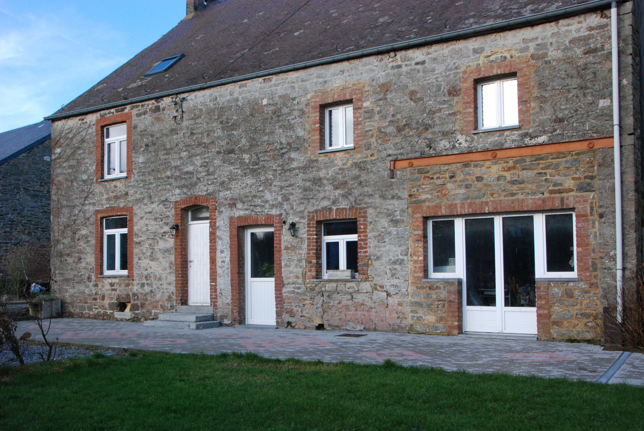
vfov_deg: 37.0
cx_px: 322
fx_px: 645
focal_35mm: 36
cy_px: 216
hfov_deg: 53.1
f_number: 9
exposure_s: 1/320
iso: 800
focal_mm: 24
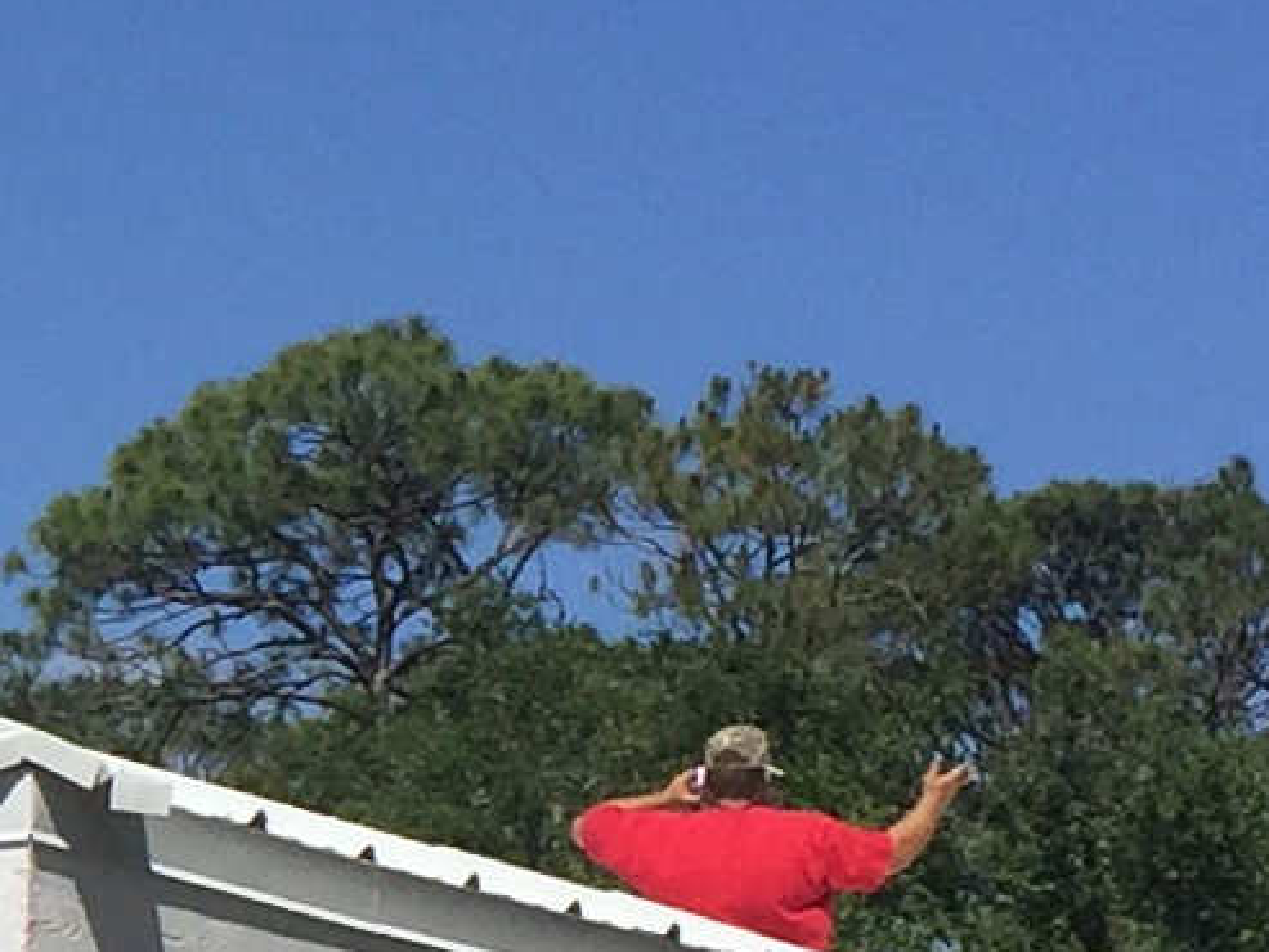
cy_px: 1101
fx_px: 7040
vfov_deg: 7.7
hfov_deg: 9.5
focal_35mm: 192
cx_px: -1400
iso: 32
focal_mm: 4.15
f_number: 2.2
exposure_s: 1/3597
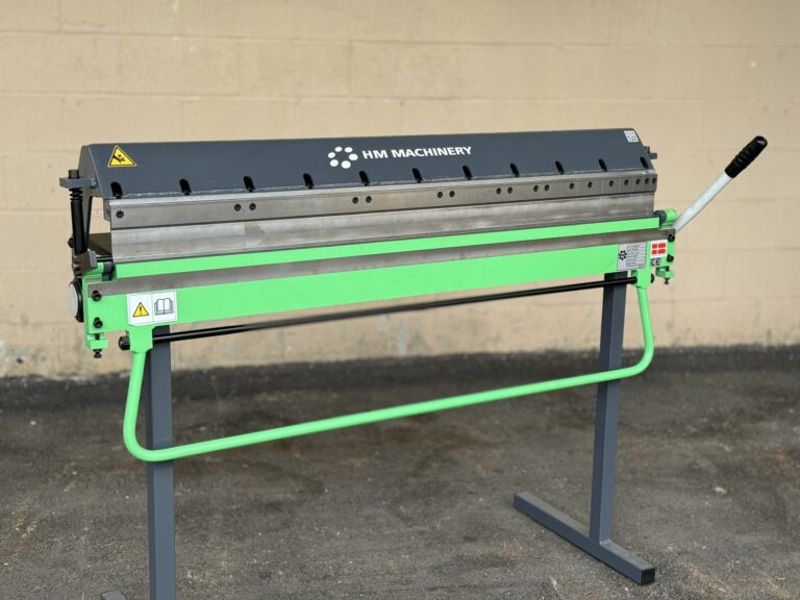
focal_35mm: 48
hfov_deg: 39.7
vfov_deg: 30.3
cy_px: 300
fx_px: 1109
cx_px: 400
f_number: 1.78
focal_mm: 6.86
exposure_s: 1/312
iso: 64
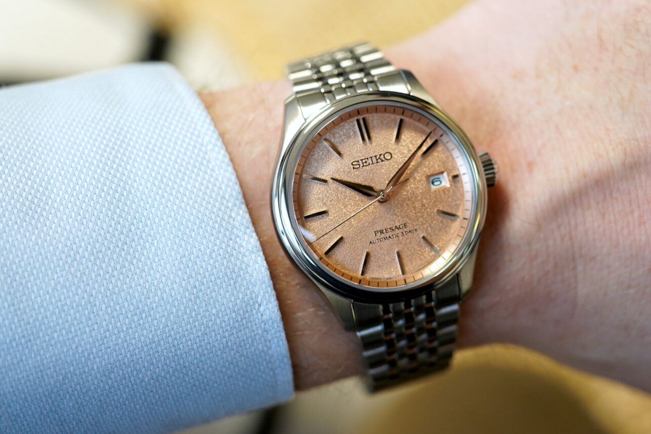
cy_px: 215
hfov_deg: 46.2
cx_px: 385
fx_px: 759
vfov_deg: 31.9
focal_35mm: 42
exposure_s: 1/250
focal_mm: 35
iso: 1000
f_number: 2.8
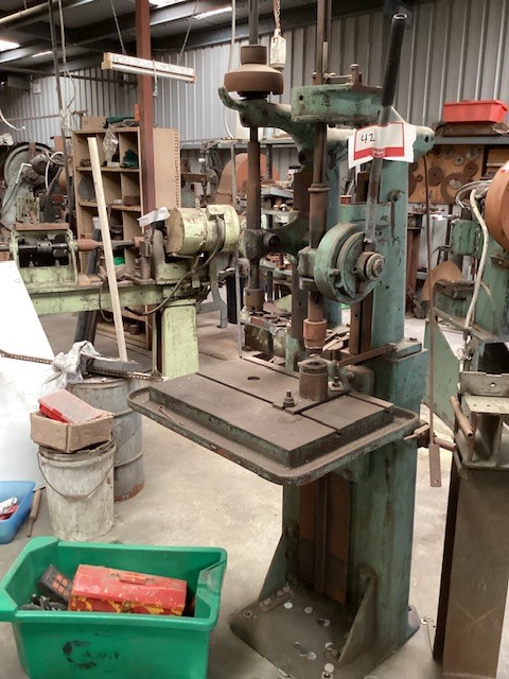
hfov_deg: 45.4
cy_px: 340
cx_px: 254
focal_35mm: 31
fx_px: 608
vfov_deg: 58.4
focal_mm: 3.3
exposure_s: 1/50
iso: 400
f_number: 2.4
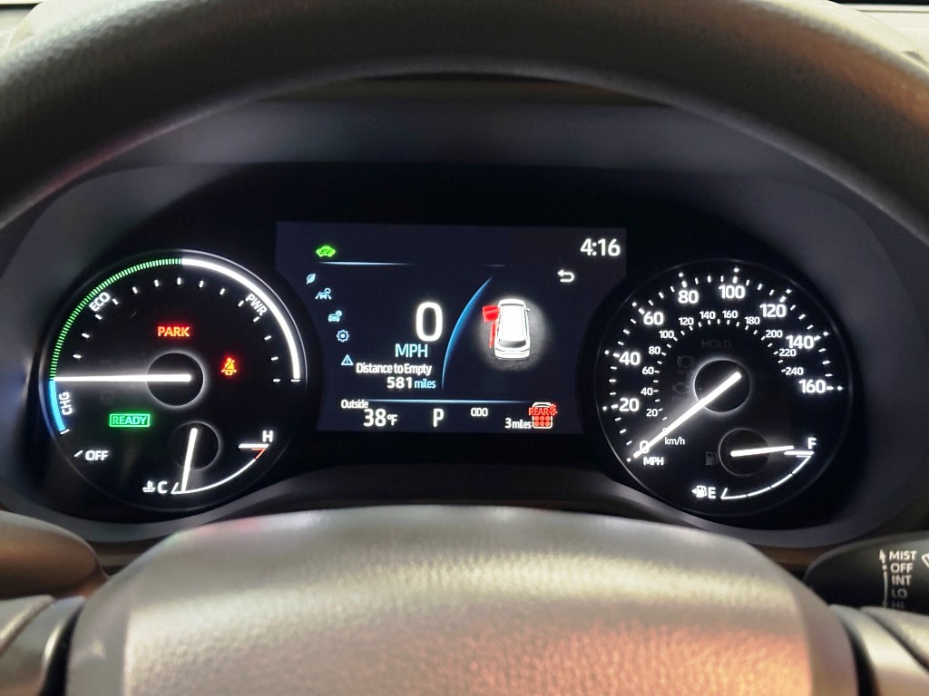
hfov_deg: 39.7
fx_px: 1288
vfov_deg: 30.3
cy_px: 348
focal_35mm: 48
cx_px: 464
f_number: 1.78
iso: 640
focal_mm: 6.86
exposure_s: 1/24
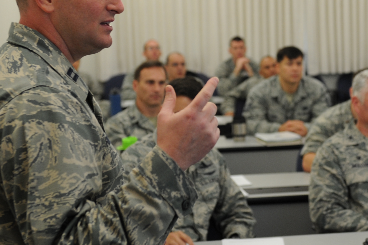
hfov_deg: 19.7
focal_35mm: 103
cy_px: 83
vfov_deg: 13.3
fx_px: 1052
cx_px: 262
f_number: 3.5
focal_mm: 48
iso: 800
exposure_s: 1/50
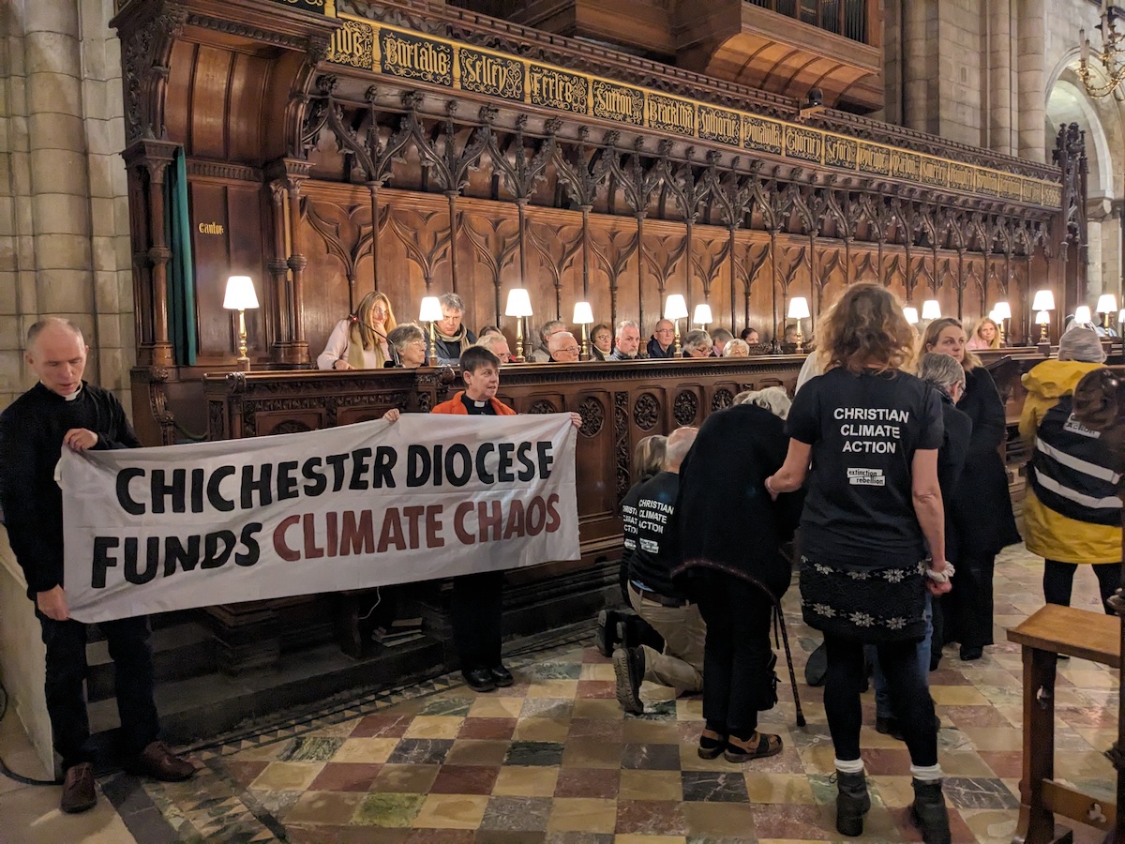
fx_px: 877
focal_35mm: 27
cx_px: 562
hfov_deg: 65.3
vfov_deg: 51.4
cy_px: 422
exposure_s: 1/49.9
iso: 789
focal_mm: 4.38
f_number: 1.73
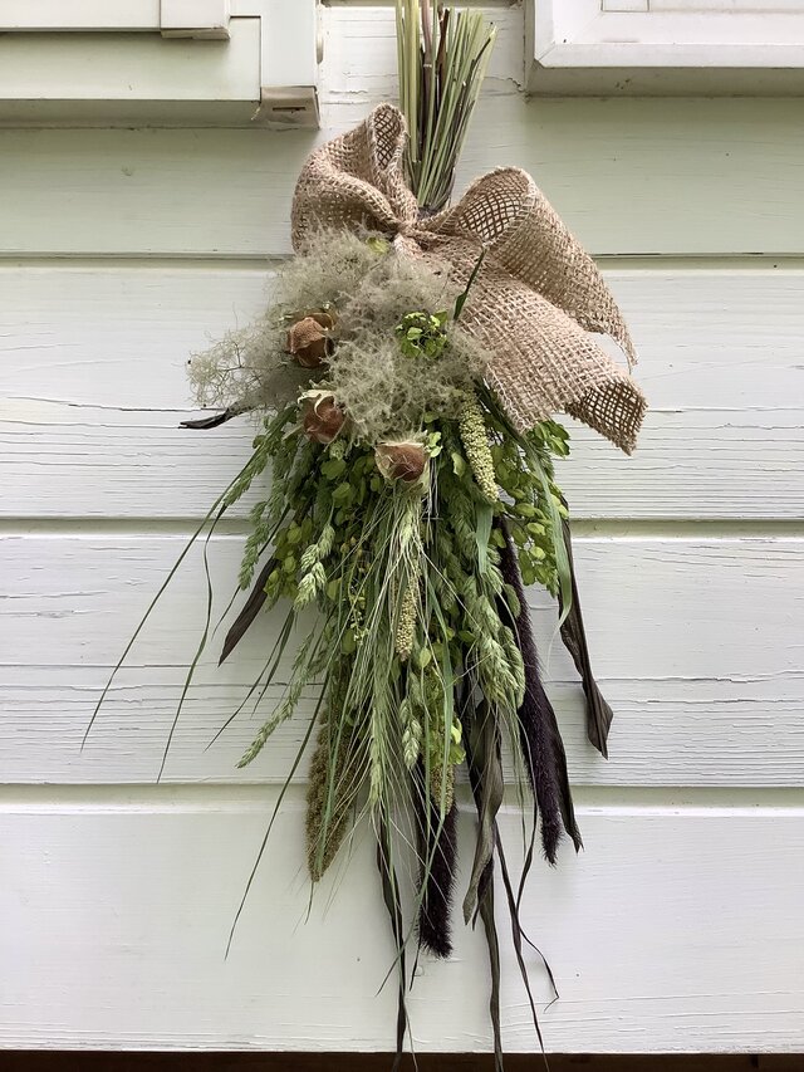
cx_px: 402
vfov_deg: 58.3
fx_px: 960
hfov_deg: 45.5
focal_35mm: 31
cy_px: 536
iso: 50
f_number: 2.4
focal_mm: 3.3
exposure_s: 1/100
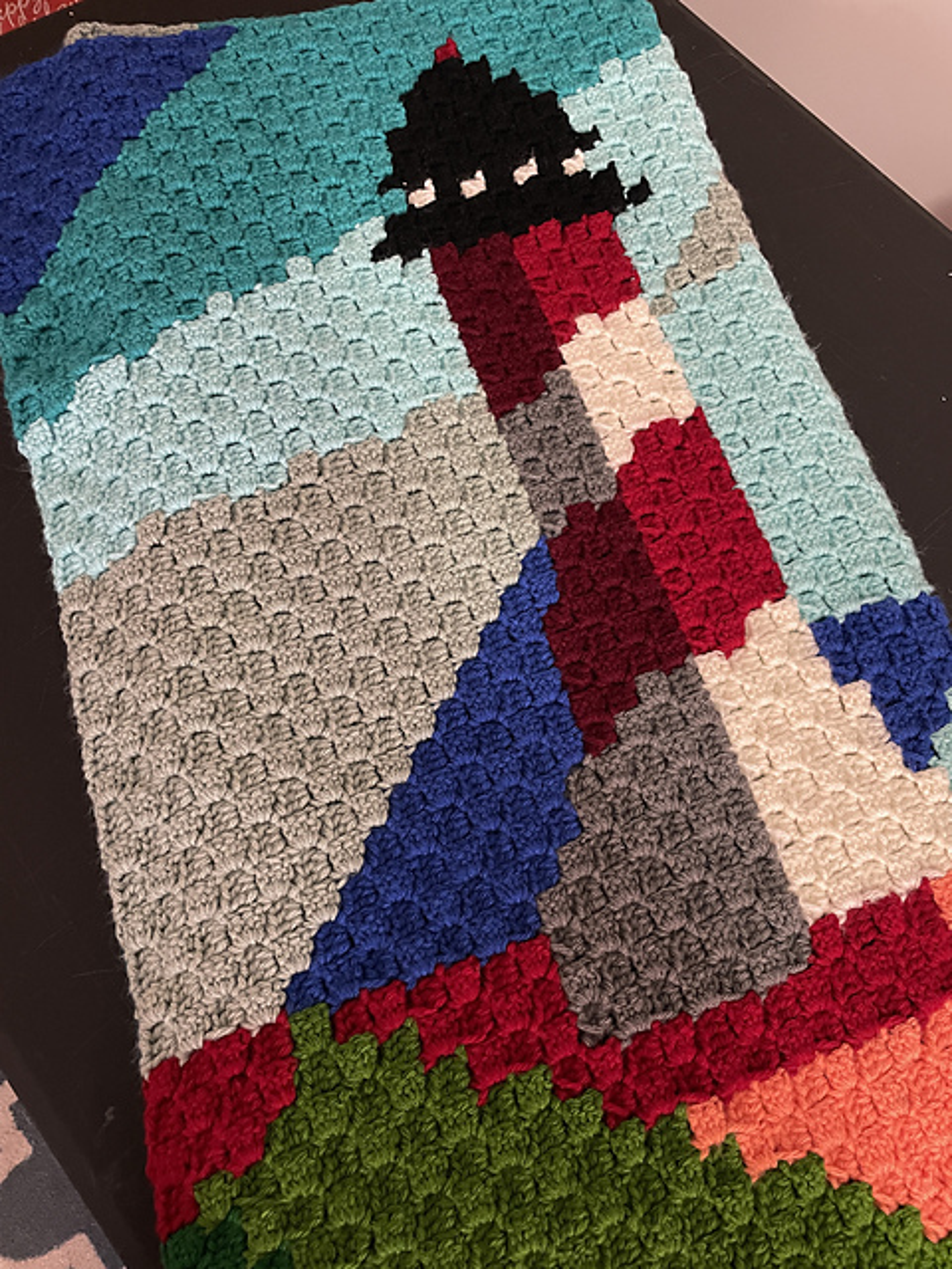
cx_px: 476
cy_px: 634
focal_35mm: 26
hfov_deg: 53.1
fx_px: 953
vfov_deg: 67.3
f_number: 1.6
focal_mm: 4.2
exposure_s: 1/30
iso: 640
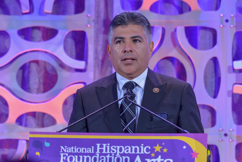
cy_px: 81
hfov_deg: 8.6
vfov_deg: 5.7
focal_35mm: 240
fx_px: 1615
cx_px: 121
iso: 2000
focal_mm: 240
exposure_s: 1/125
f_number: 5.6
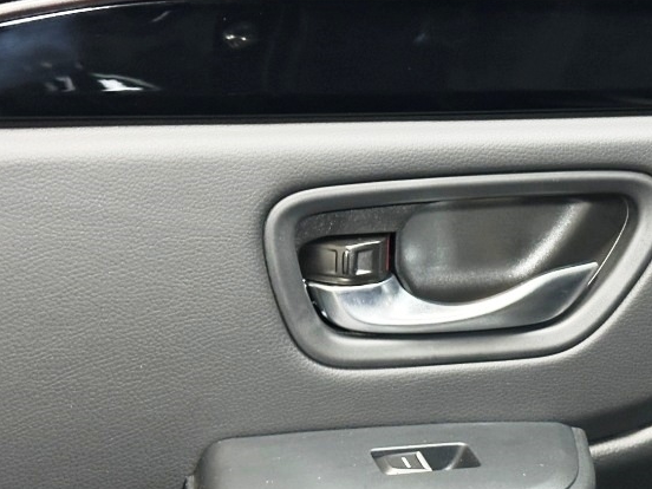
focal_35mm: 89
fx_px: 1676
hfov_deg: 21.8
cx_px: 487
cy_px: 391
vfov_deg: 16.5
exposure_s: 1/24
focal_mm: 6.86
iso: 640
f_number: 1.78
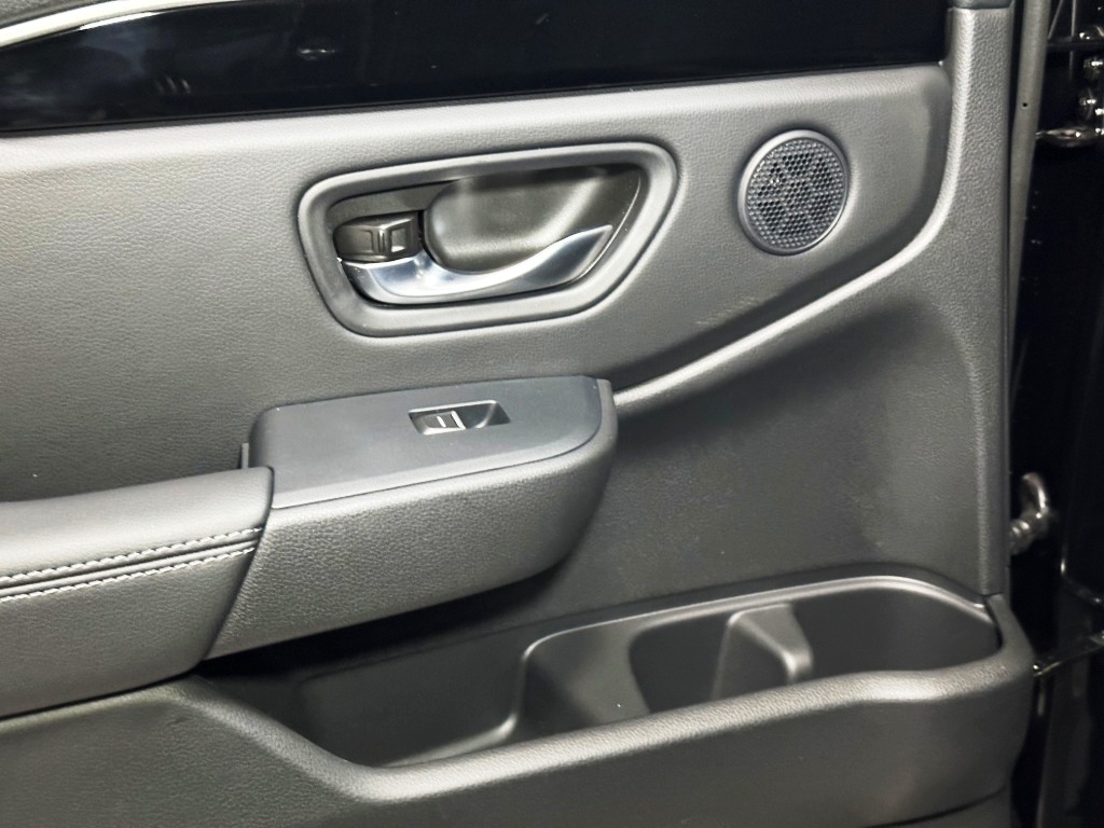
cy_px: 414
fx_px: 1531
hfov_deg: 39.7
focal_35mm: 48
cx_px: 552
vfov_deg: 30.3
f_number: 1.78
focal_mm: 6.86
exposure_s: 1/30
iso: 640
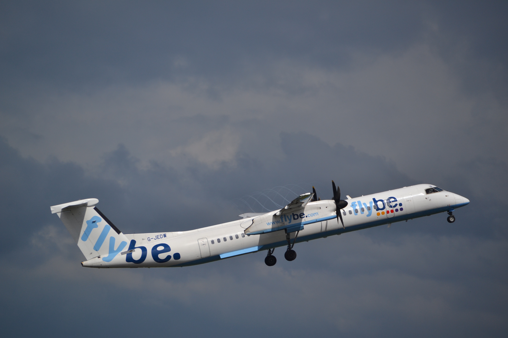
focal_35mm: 375
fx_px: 5291
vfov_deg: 3.7
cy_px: 169
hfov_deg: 5.5
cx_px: 254
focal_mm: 250
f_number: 5.6
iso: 160
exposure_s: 1/2000
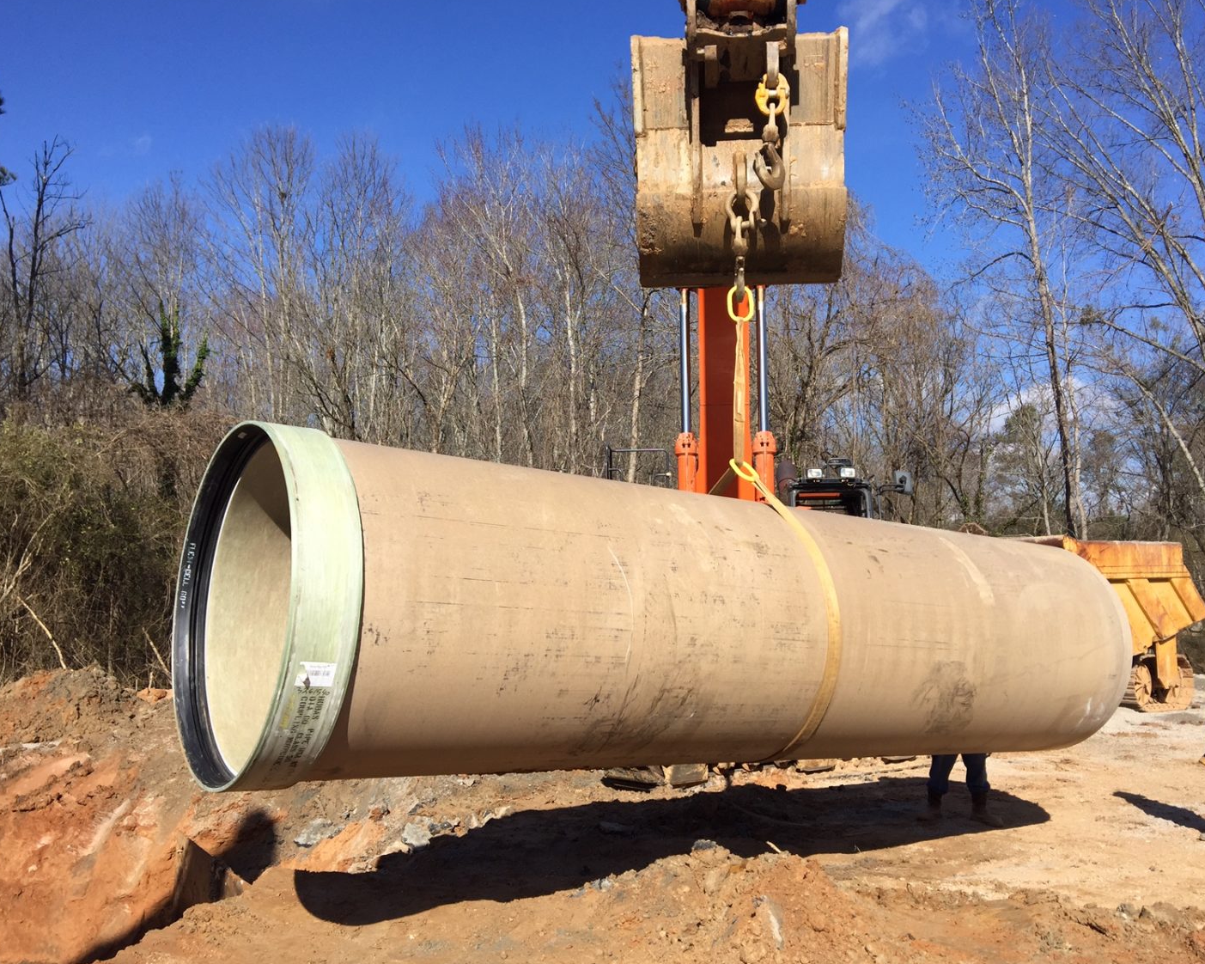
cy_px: 483
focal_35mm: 31
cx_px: 636
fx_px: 1105
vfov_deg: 47.1
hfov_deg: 57.1
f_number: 2.2
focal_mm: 4.15
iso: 32
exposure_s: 1/2083
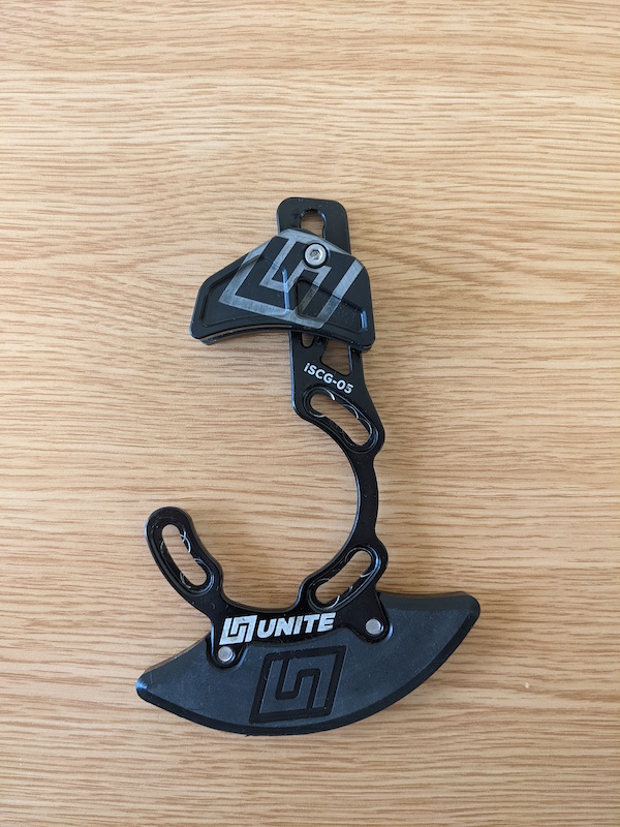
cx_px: 310
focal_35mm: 27
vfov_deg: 65.3
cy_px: 414
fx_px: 645
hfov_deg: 51.4
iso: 108
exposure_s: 1/25
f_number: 1.73
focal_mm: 4.38
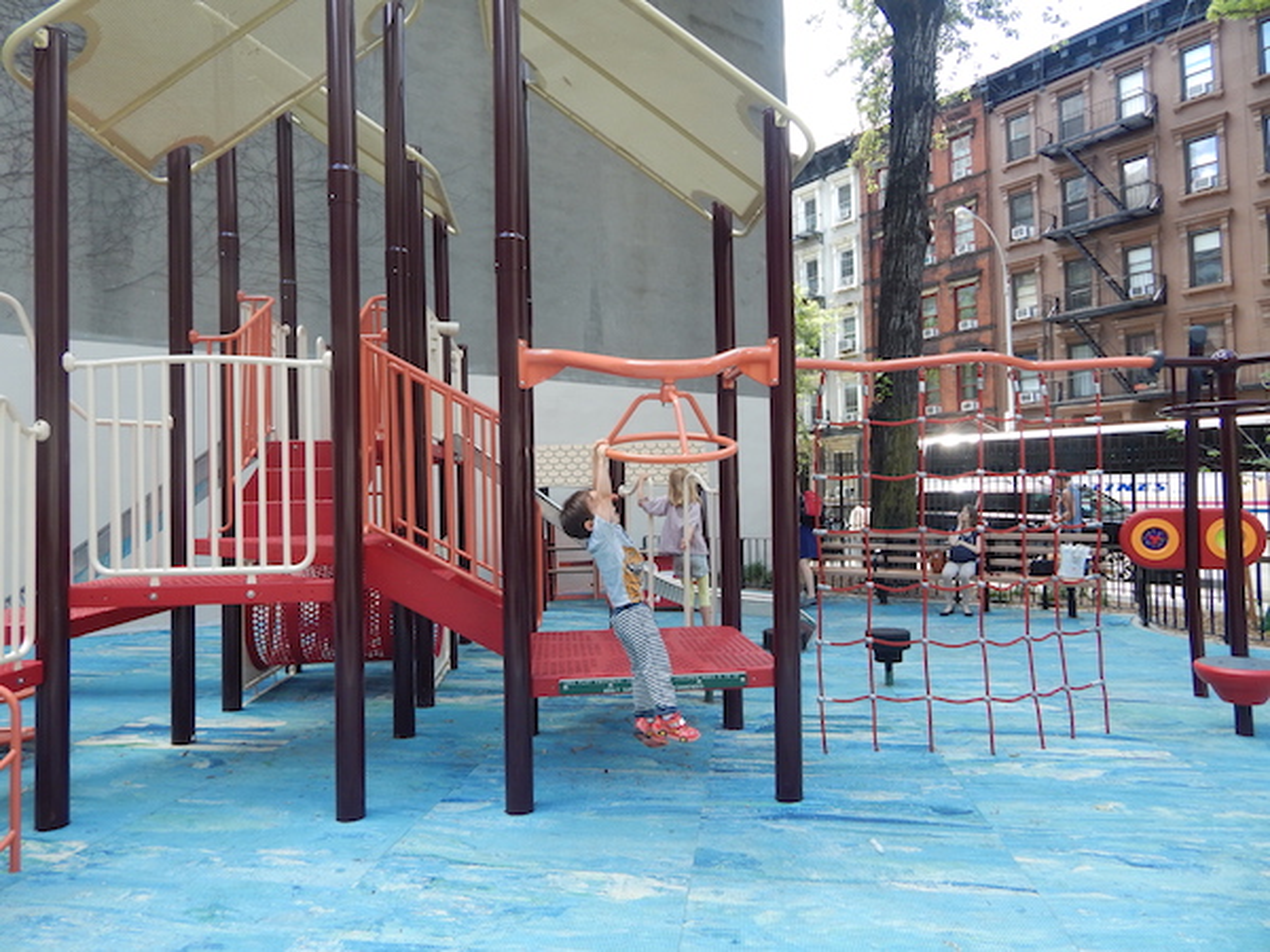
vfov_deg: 61.1
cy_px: 476
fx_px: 807
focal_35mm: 22
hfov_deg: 76.4
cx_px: 635
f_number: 3
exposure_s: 1/160
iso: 125
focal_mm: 4
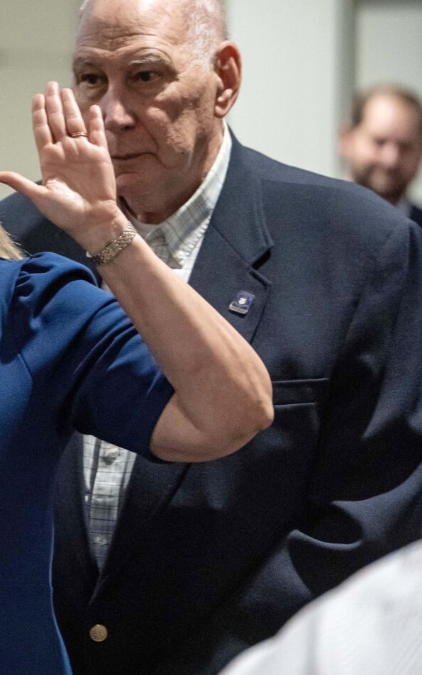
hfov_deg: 3.9
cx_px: -197
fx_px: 6183
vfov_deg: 6.3
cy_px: 288
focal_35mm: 336
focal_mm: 178
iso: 6400
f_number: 4
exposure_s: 1/250
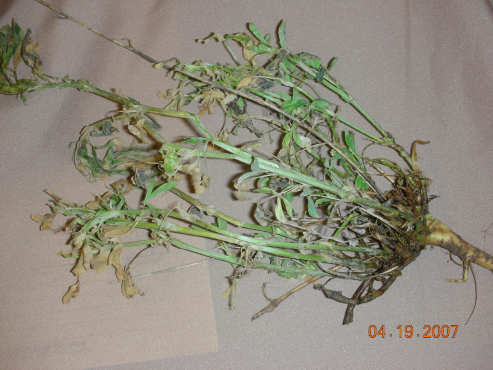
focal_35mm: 53
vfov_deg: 27.5
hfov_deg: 36.2
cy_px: 185
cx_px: 246
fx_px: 755
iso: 50
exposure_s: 1/60.1
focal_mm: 8.8
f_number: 3.7
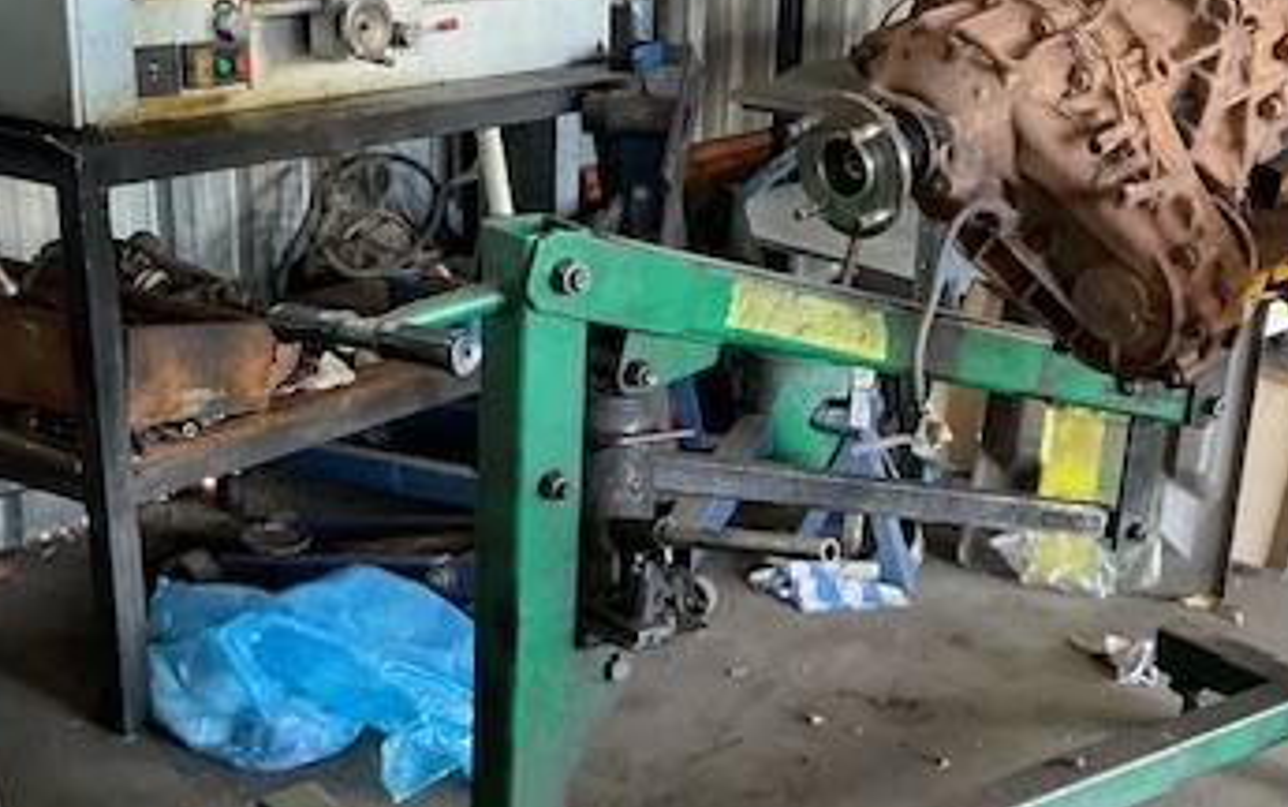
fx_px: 2002
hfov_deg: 35.6
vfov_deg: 22.7
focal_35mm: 57
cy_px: 508
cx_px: 743
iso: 200
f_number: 1.8
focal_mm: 3
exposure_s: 1/50
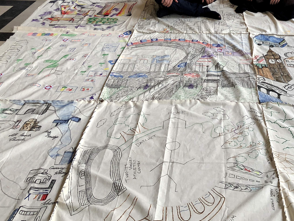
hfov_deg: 41.1
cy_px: 49
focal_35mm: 45
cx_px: 213
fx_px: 382
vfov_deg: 31.5
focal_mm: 4
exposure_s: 1/50
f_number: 1.8
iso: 25
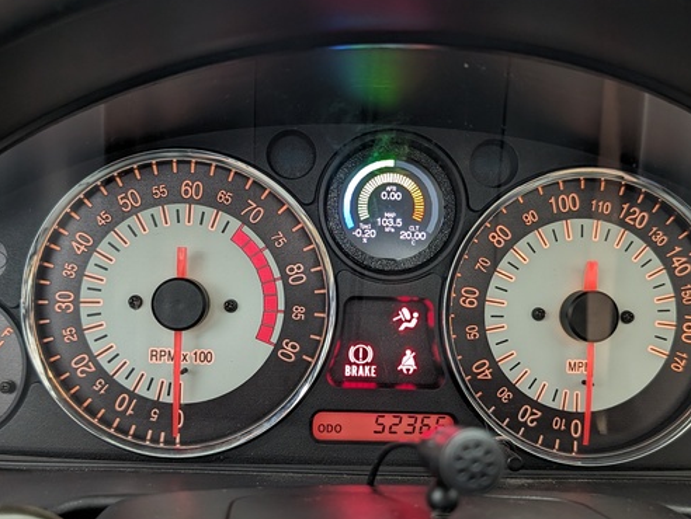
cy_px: 289
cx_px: 351
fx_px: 779
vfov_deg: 36.8
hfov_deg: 47.8
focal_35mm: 39
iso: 176
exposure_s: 1/24
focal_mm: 6.9
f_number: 1.68
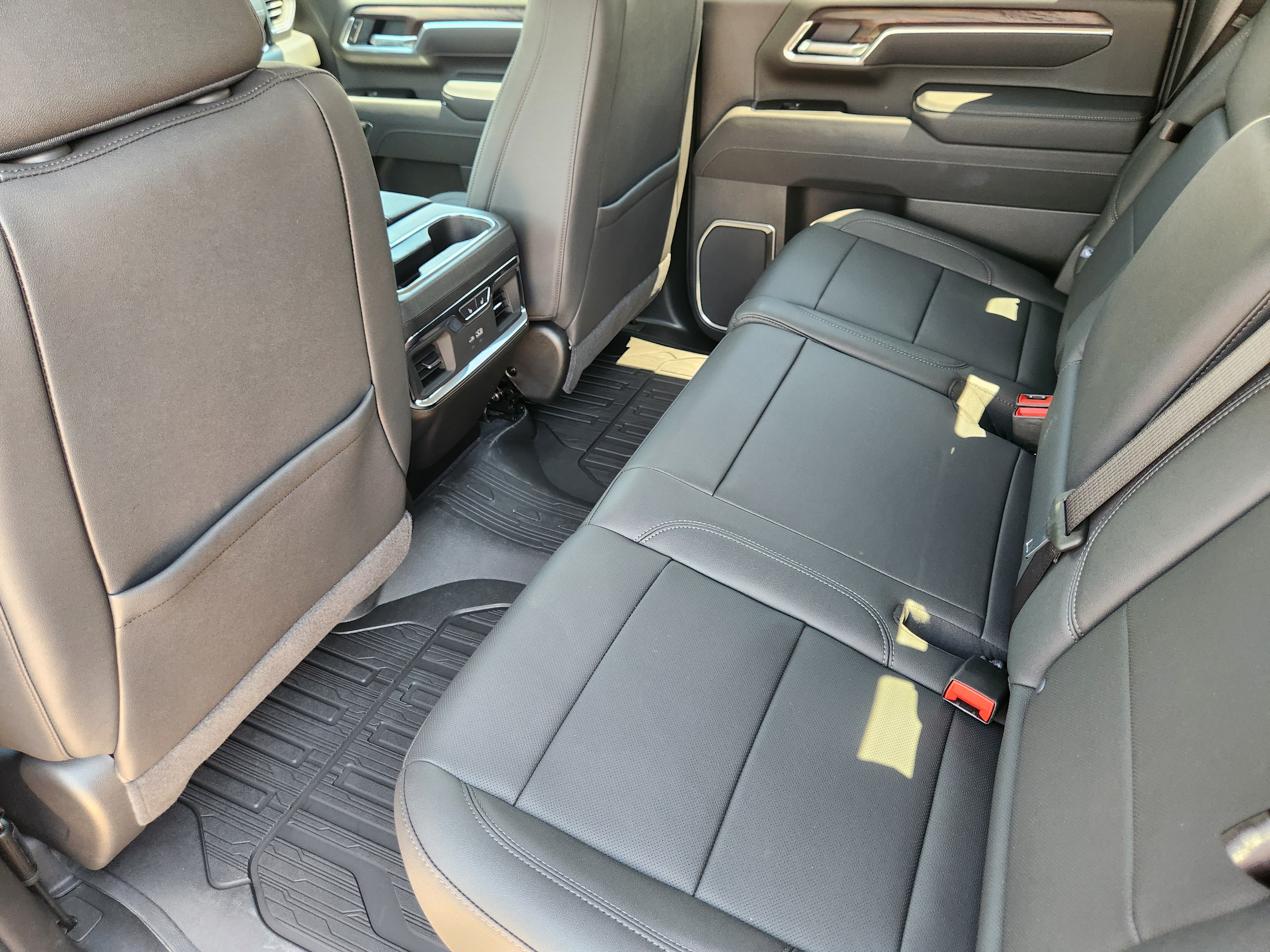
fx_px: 844
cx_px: 635
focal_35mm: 23
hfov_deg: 73.9
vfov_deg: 58.9
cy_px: 476
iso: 200
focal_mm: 5.4
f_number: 1.8
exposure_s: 1/120
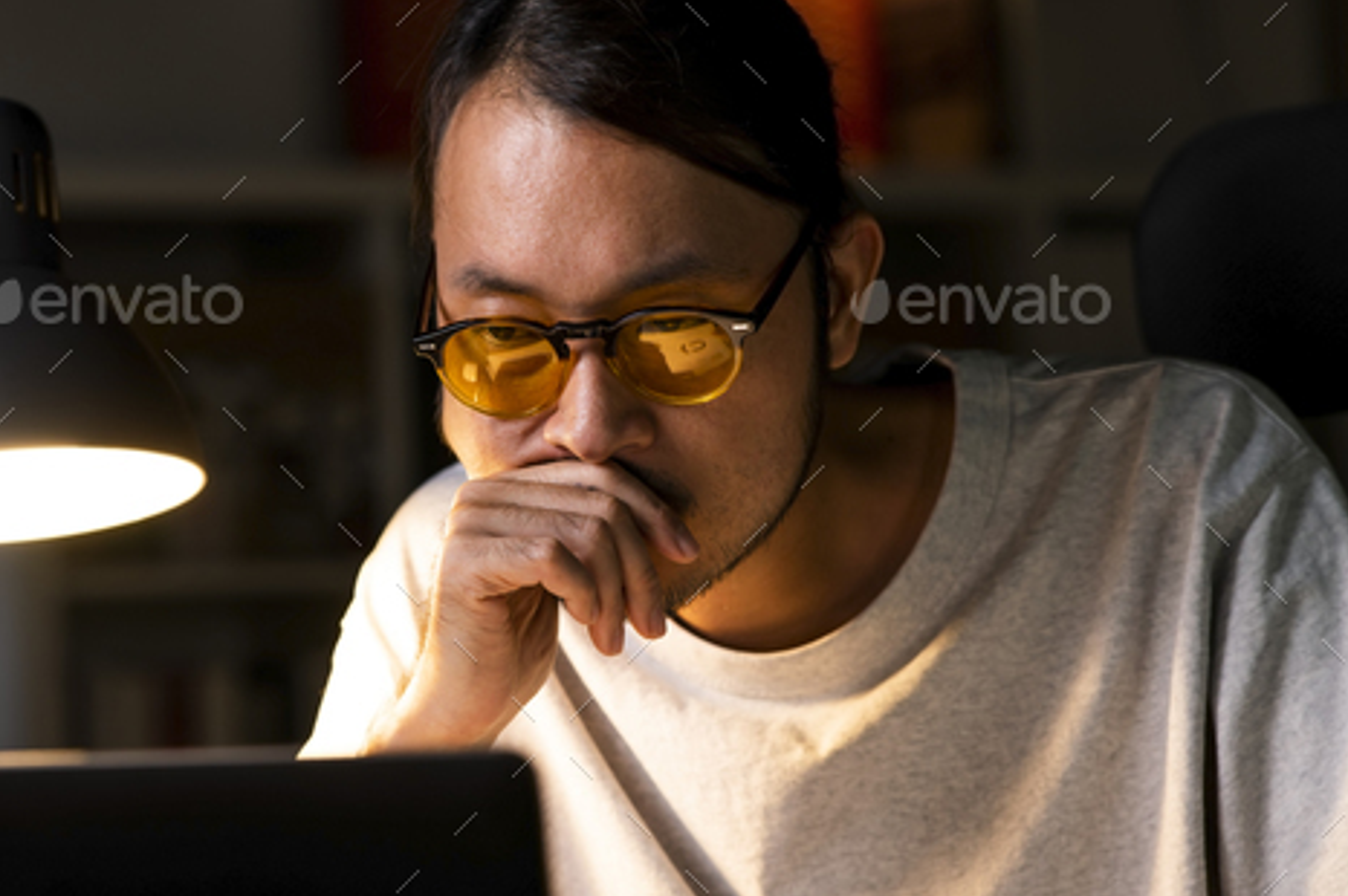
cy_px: 438
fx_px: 4976
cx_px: 538
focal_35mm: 133
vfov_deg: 10.3
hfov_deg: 15.4
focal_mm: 105
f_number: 4
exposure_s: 1/60
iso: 200
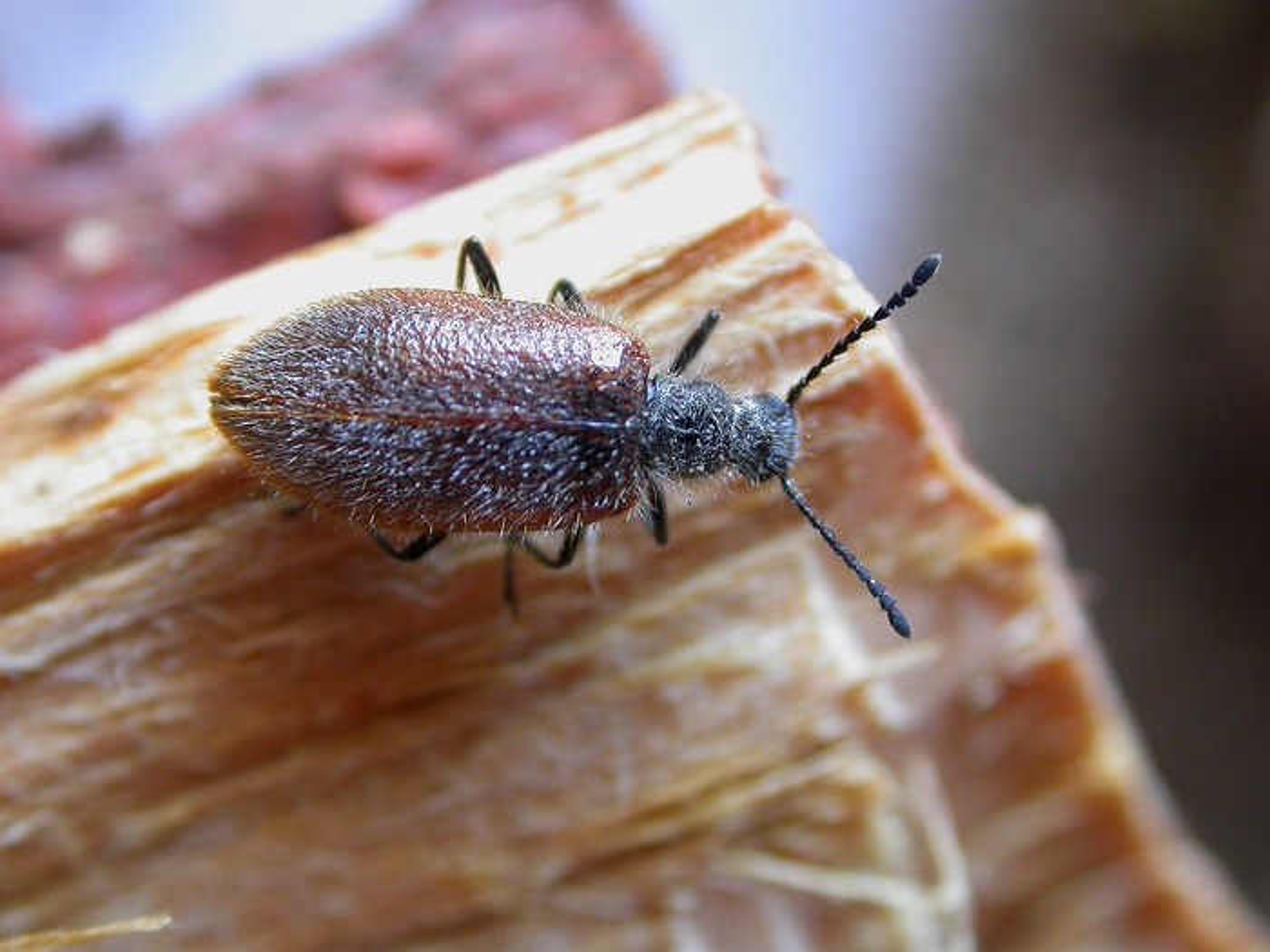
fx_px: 2348
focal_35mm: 64
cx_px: 635
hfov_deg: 30.3
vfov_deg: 22.9
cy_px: 476
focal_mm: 13.3
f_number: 3.2
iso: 100
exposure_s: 1/15.7
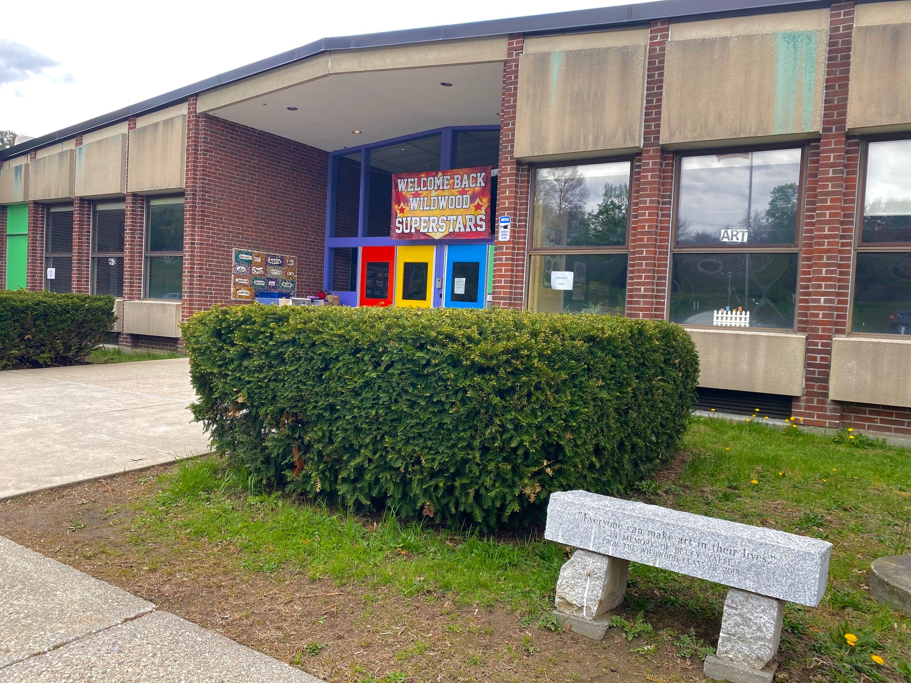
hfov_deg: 67.3
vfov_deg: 53.1
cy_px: 342
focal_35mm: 26
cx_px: 456
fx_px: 684
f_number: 1.8
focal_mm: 4.25
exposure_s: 1/256
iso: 32
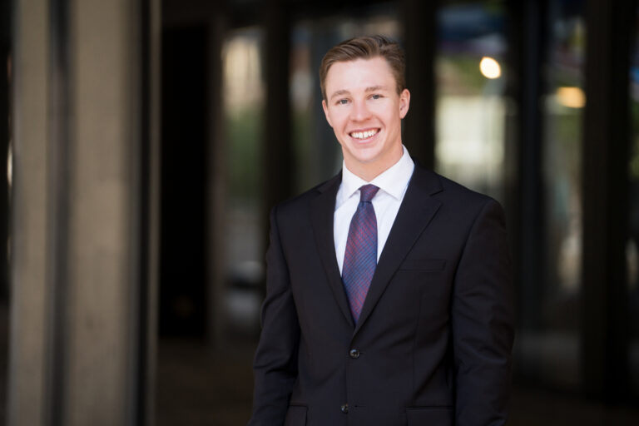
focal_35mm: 151
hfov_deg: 13.6
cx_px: 320
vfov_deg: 9.1
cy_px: 213
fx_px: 2680
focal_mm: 151
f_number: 2.8
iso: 1250
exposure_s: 1/1000
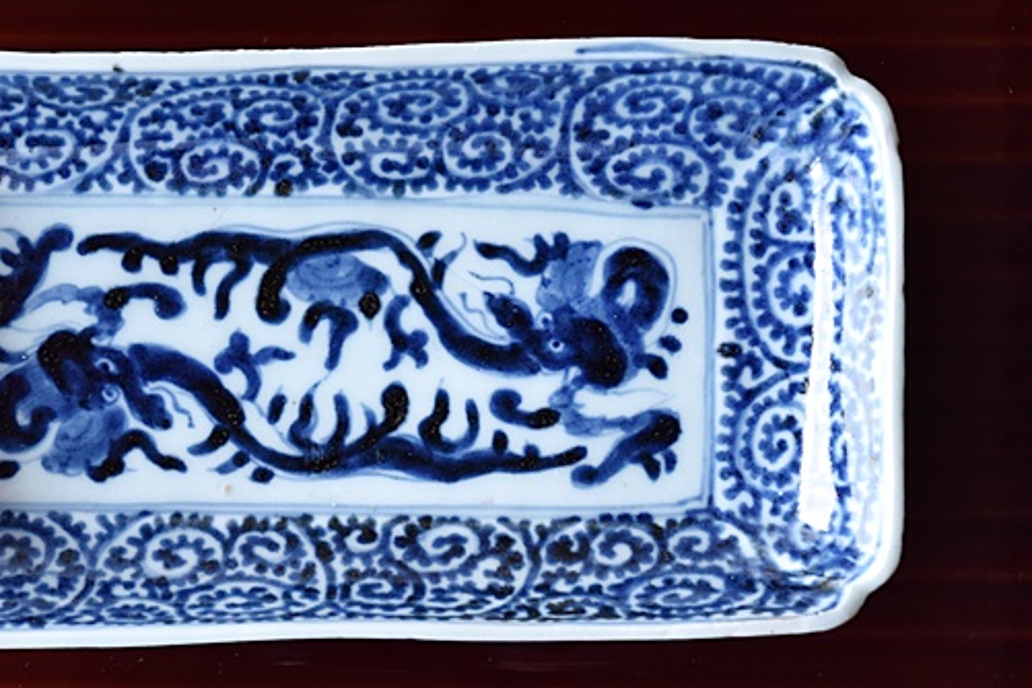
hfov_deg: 15.5
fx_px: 3778
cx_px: 313
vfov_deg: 10.4
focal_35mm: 132
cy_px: 417
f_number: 5.6
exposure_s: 1/10
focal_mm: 55
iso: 800
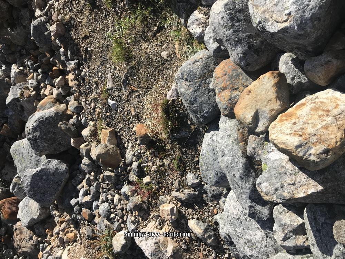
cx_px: 172
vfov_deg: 49.7
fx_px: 279
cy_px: 130
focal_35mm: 28
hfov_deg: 63.4
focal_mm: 3.99
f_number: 1.8
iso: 20
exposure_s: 1/1473
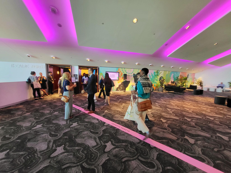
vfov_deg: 89.9
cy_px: 86
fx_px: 87
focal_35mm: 13
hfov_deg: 106.2
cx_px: 116
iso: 320
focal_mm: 1.74
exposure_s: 1/50
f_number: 2.2
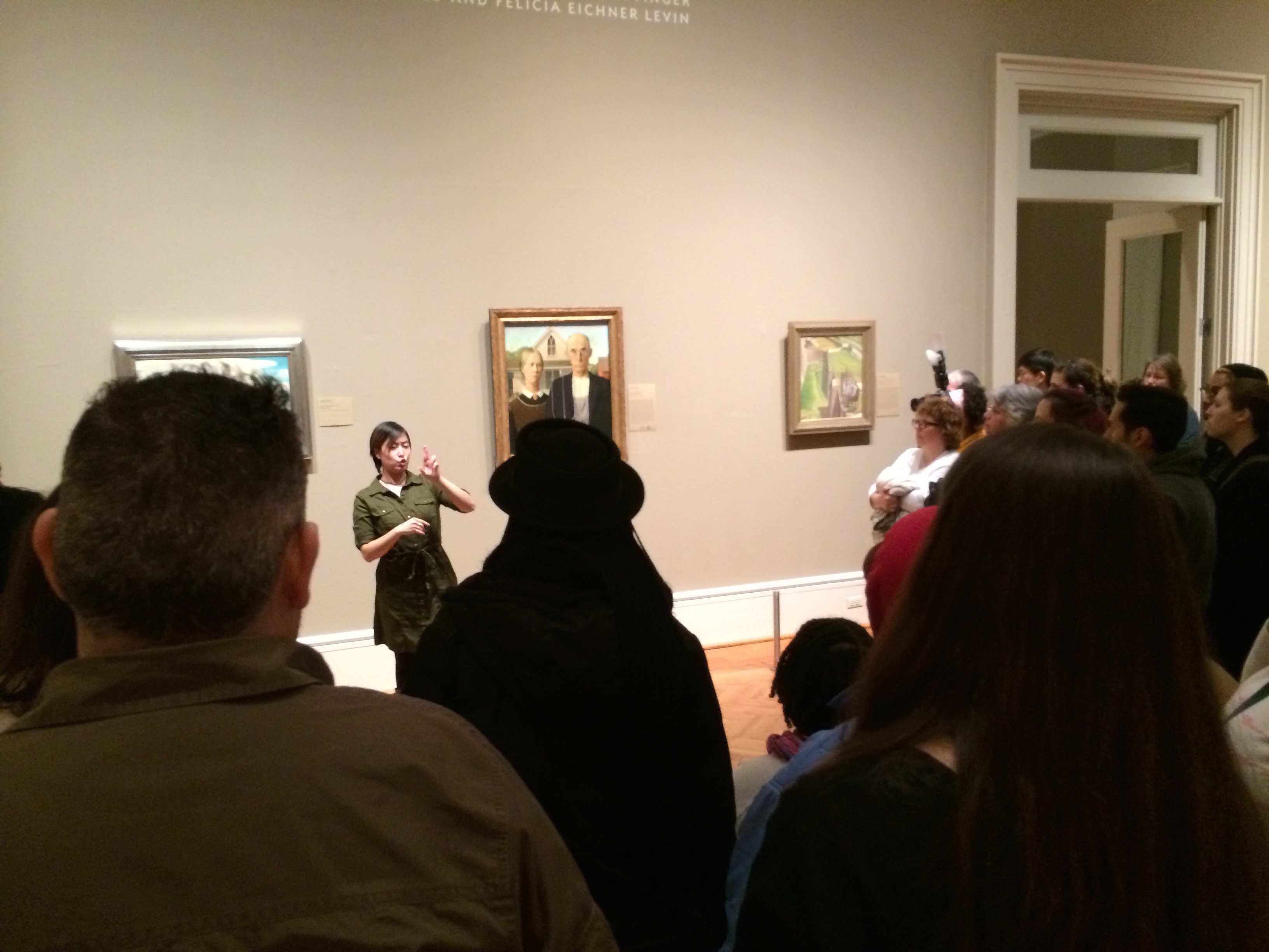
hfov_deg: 60.0
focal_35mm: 30
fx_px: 1100
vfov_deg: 46.8
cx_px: 634
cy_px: 476
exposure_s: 1/15
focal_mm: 4.12
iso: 320
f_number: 2.2
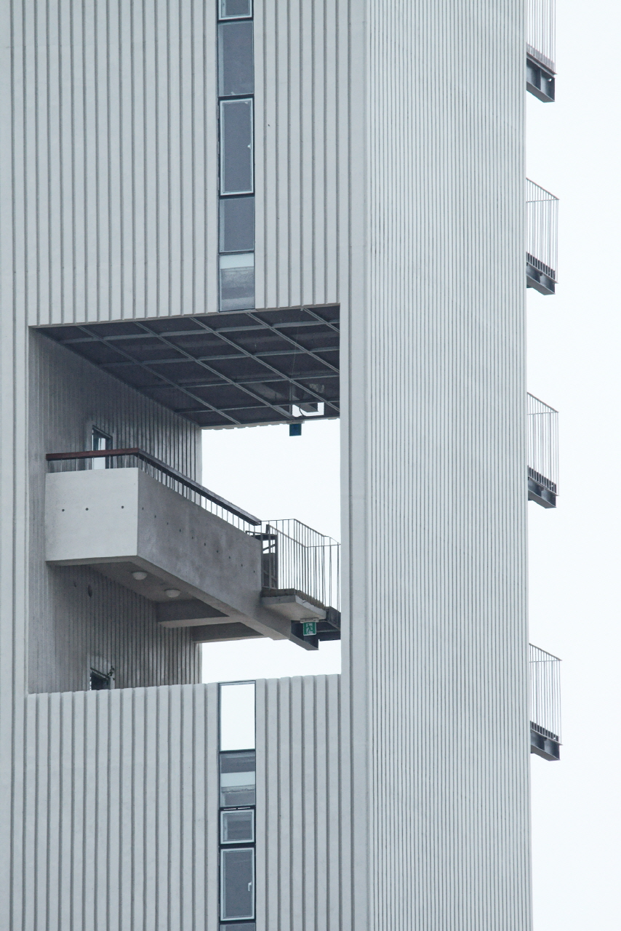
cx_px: 310
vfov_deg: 5.2
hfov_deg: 3.4
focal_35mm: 400
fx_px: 10344
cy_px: 466
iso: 400
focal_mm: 400
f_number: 8
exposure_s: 1/1250
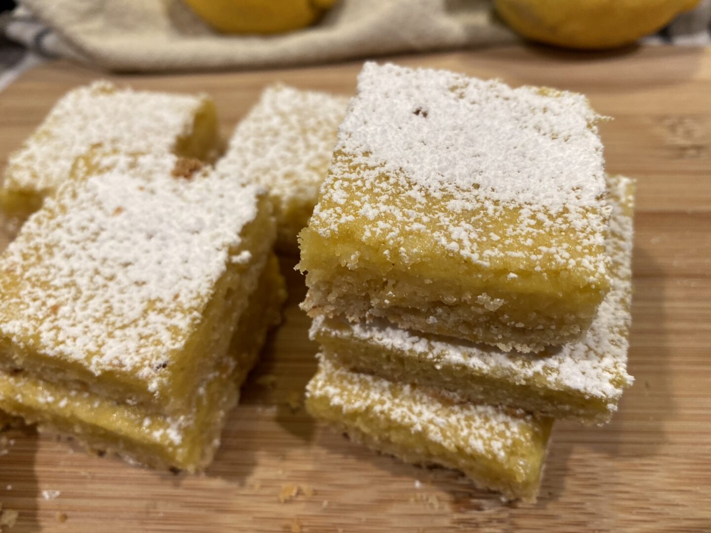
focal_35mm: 26
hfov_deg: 67.3
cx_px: 356
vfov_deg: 53.1
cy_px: 266
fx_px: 534
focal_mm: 4.25
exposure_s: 1/60
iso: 100
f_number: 1.8
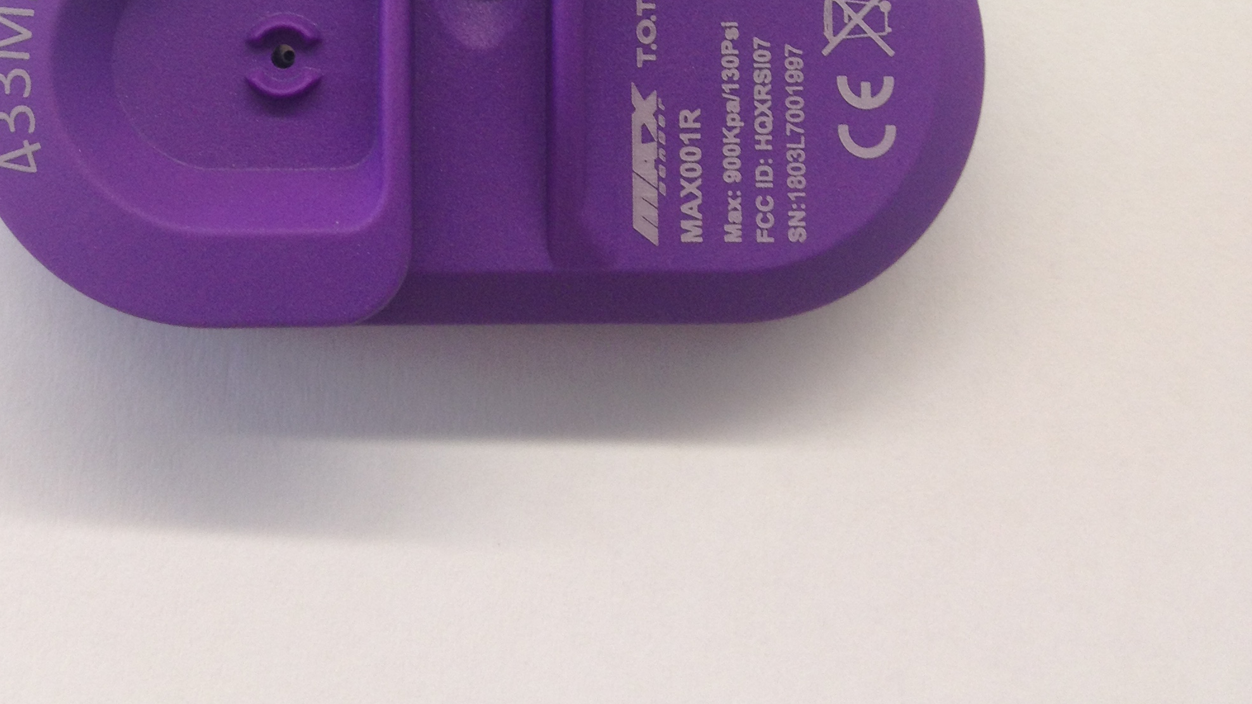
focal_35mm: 63
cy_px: -262
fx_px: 2091
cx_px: 477
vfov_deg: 17.7
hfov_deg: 33.2
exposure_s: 1/20
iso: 50
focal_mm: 4.28
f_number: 2.4
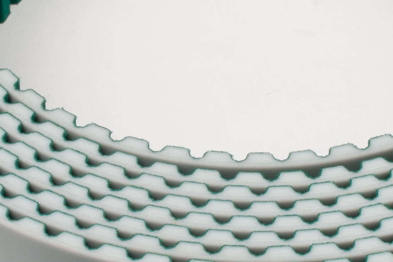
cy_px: 140
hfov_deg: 13.6
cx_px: 165
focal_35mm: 151
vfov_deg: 9.1
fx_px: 1647
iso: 200
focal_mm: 26
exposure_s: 1/80
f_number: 16
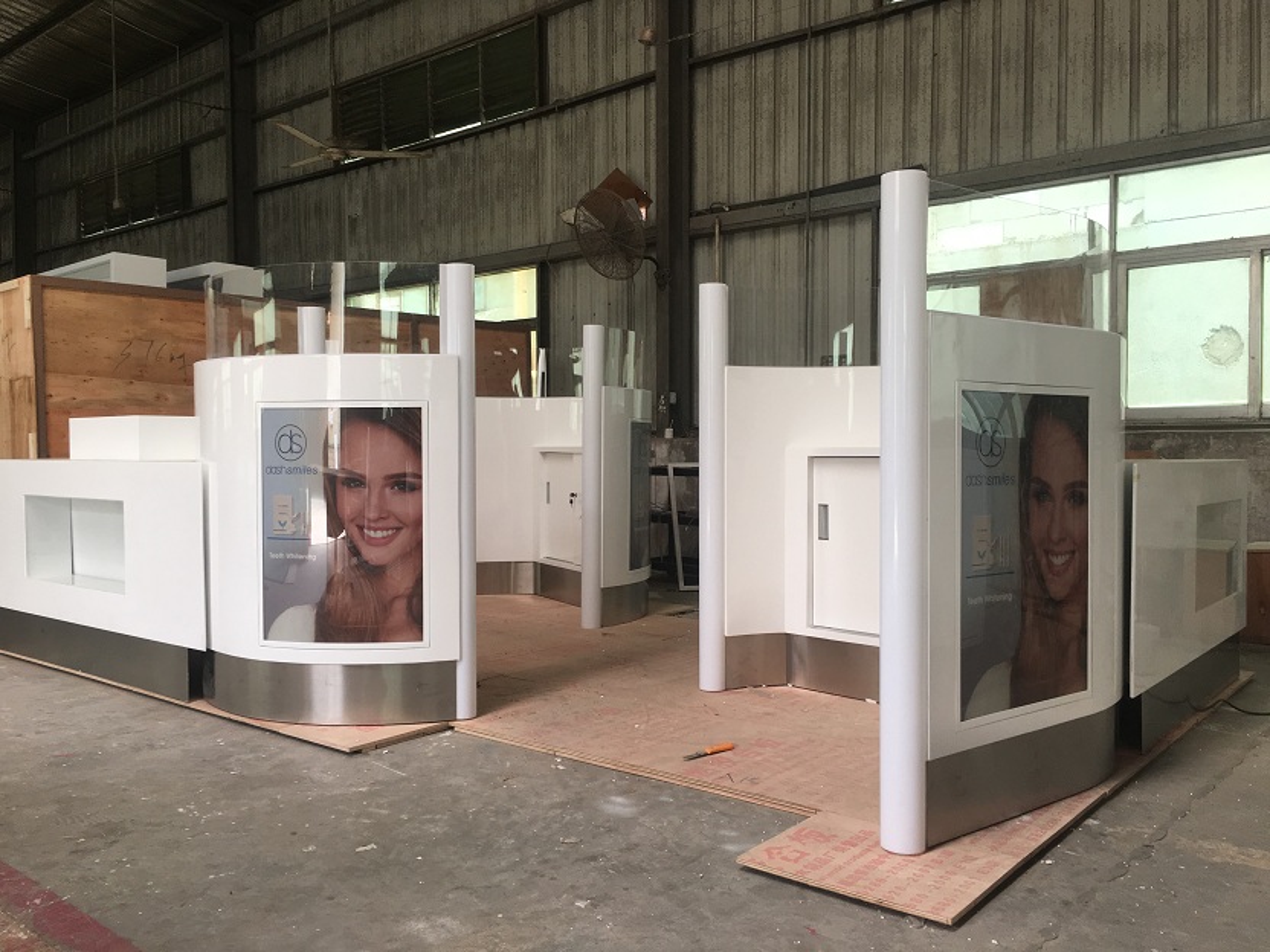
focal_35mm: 29
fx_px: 1064
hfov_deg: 61.7
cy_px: 476
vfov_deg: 48.2
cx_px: 635
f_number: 2.2
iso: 32
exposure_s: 1/50
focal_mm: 4.15
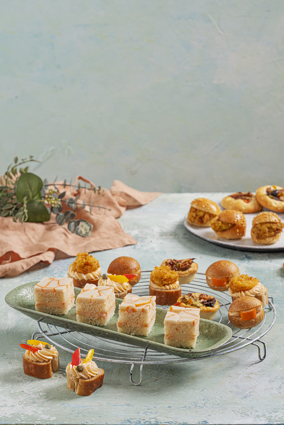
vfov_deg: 22.6
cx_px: 142
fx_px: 1065
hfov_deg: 15.2
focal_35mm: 90
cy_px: 212
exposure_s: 1/125
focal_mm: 90
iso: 50
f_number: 10
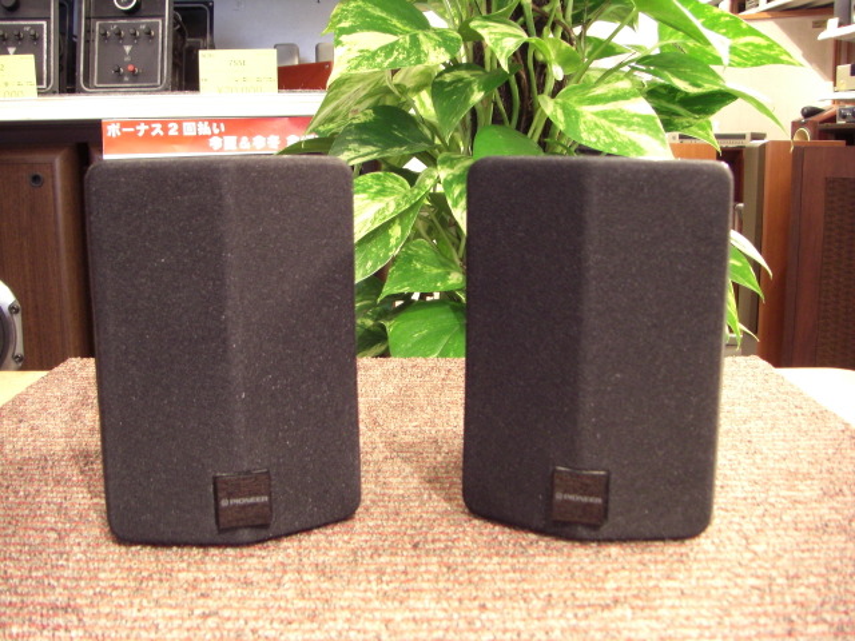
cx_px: 428
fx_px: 939
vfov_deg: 37.7
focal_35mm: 38
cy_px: 320
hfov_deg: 49.0
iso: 200
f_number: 3.4
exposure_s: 1/2
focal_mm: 6.3
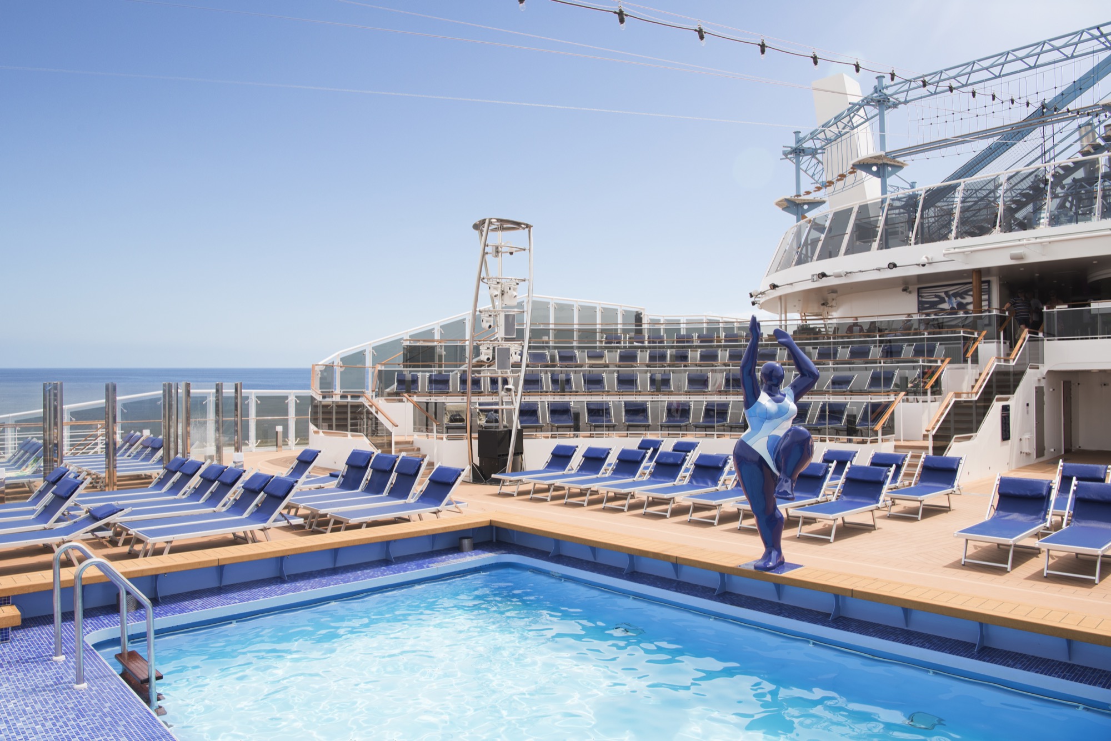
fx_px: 741
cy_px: 370
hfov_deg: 73.7
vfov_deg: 53.1
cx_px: 556
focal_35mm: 24
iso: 100
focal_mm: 24
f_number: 11
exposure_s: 1/125
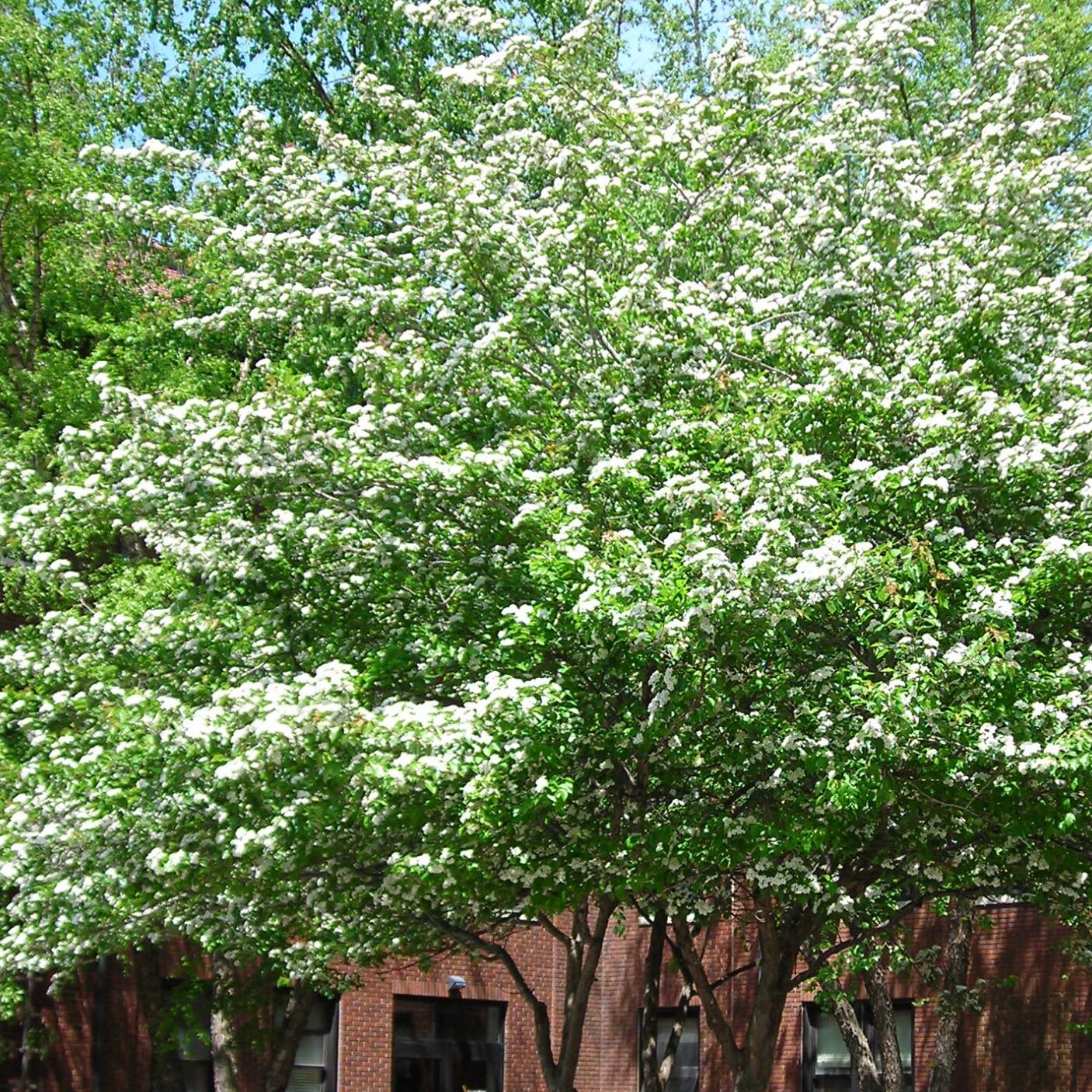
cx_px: 733
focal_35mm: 66
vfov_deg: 26.0
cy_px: 672
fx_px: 2356
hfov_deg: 26.0
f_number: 3.3
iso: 50
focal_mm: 6.8
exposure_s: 1/257
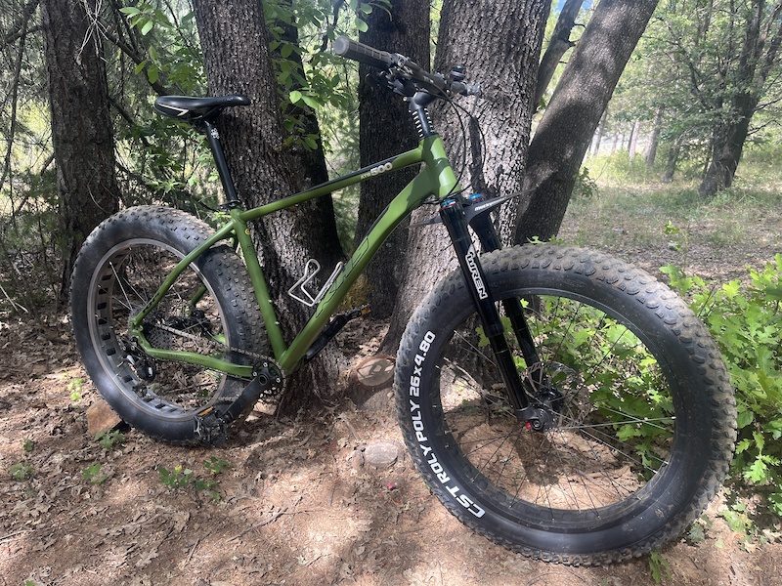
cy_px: 293
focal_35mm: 26
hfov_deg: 67.3
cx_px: 391
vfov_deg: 53.1
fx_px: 587
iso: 50
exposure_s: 1/314
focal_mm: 5.1
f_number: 1.6
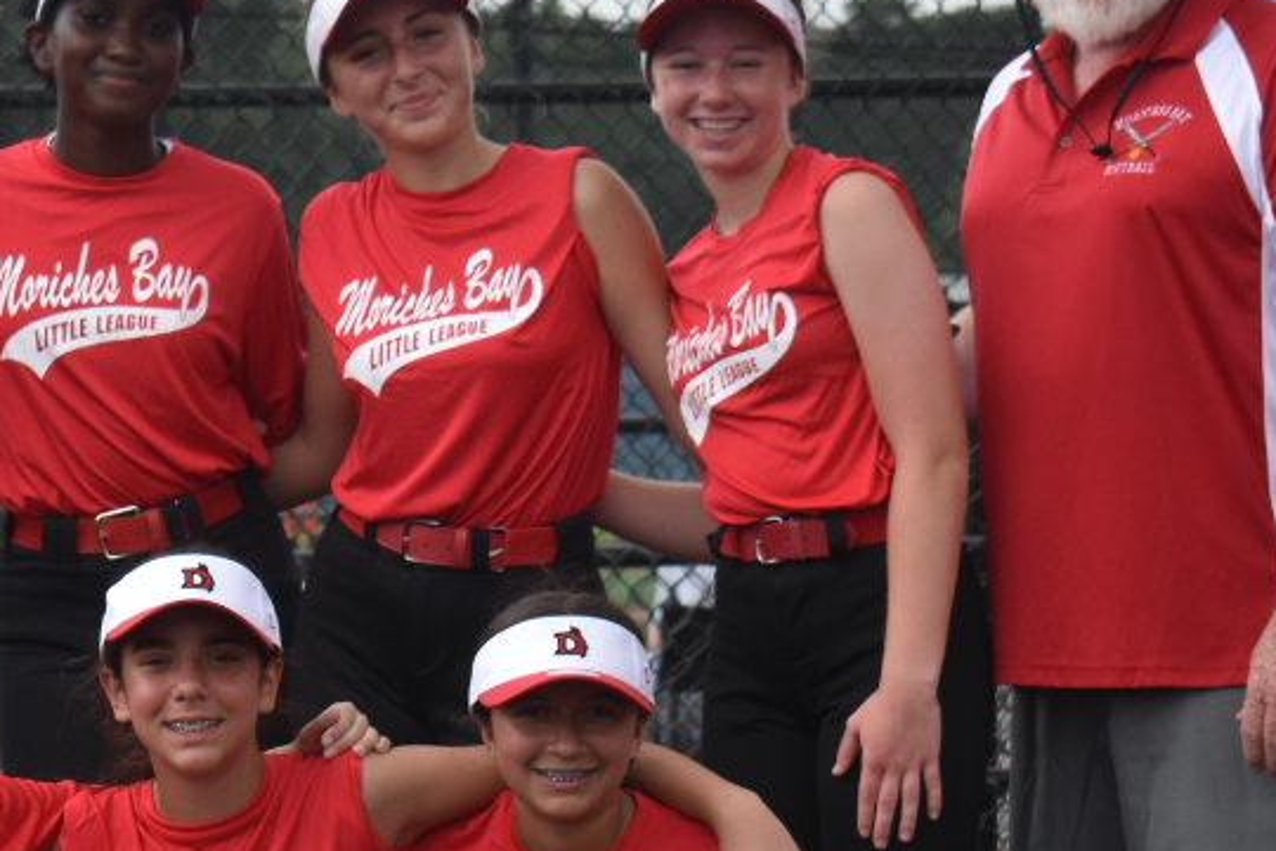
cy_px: 712
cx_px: -165
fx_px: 7974
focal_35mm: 225
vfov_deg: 6.1
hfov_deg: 9.1
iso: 400
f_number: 5.6
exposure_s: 1/1250
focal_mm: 50
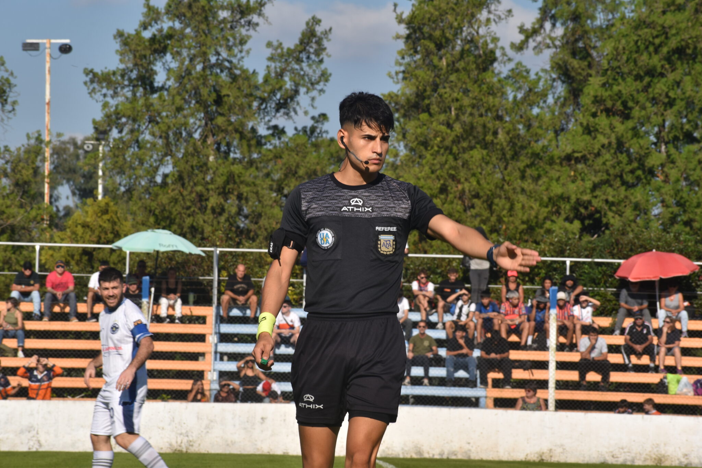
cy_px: 234
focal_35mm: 210
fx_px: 4094
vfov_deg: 6.5
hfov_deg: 9.8
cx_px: 351
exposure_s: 1/200
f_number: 14
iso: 100
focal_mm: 140
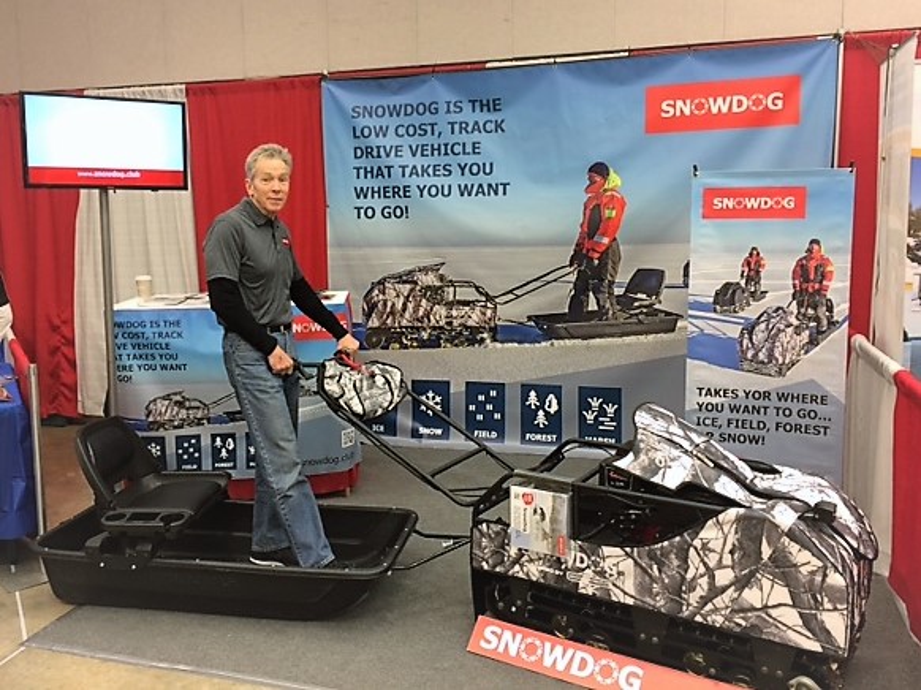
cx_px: 460
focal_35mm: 29
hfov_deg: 61.7
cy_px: 345
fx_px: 771
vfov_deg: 48.2
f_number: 2.2
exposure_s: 1/30
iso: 80
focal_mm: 4.15
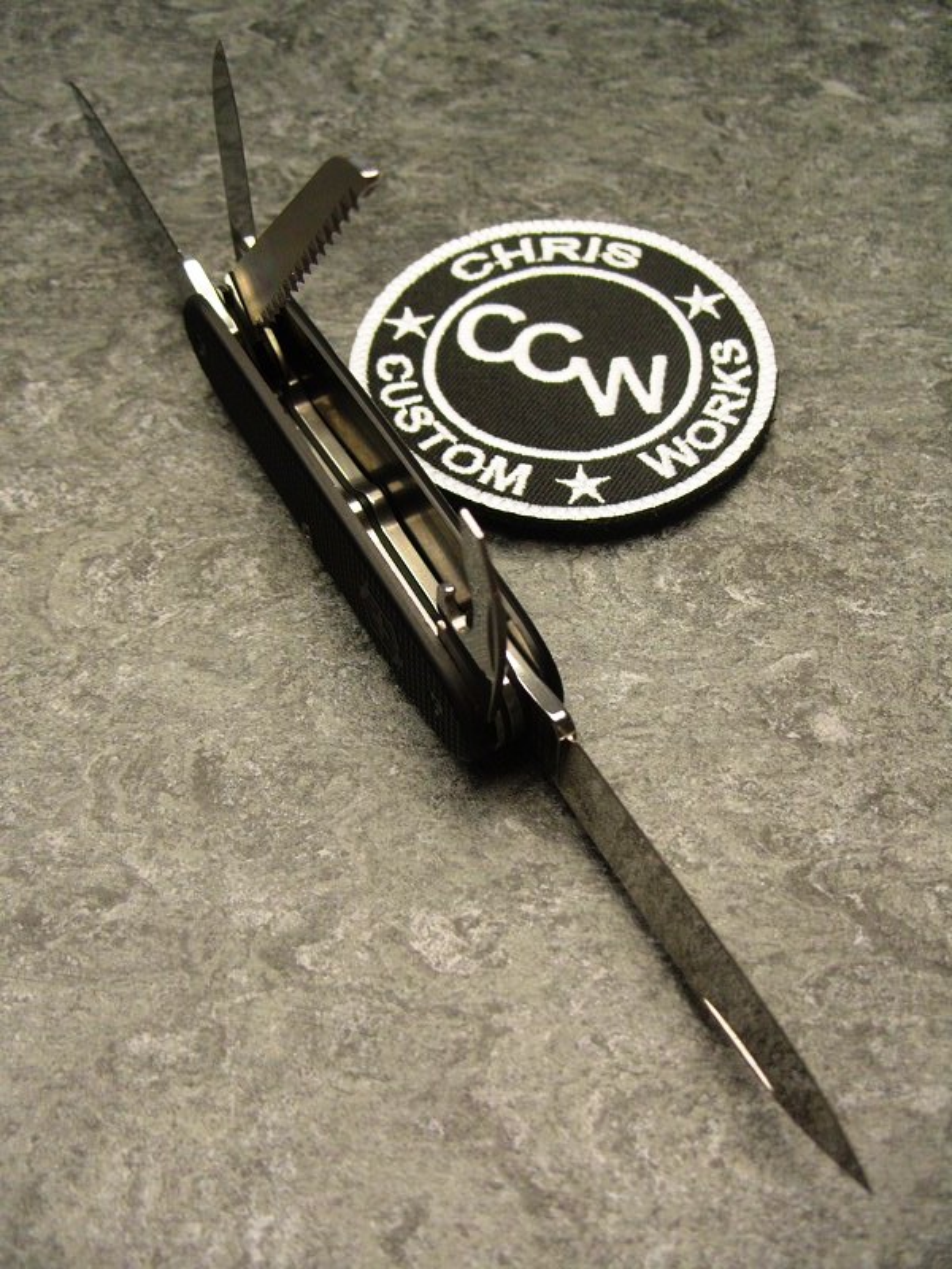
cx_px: 476
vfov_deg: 52.6
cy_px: 634
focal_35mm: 35
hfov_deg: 40.7
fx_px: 1283
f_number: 2.8
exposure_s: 1/45
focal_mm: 7.8
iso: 120
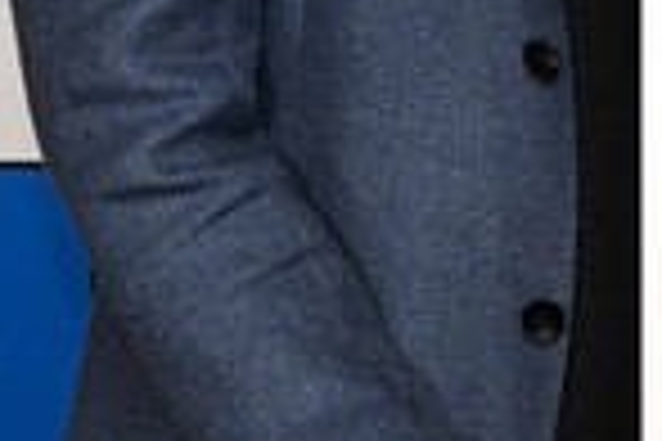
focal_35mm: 300
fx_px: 5516
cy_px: -328
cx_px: 1711
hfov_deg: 6.5
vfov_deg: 4.5
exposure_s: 1/80
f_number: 8
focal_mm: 46
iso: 2500
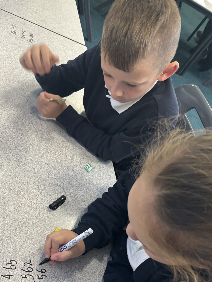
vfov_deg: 49.2
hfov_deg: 38.4
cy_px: 190
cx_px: 80
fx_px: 302
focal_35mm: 37
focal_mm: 5.96
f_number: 1.6
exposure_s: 1/56
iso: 250
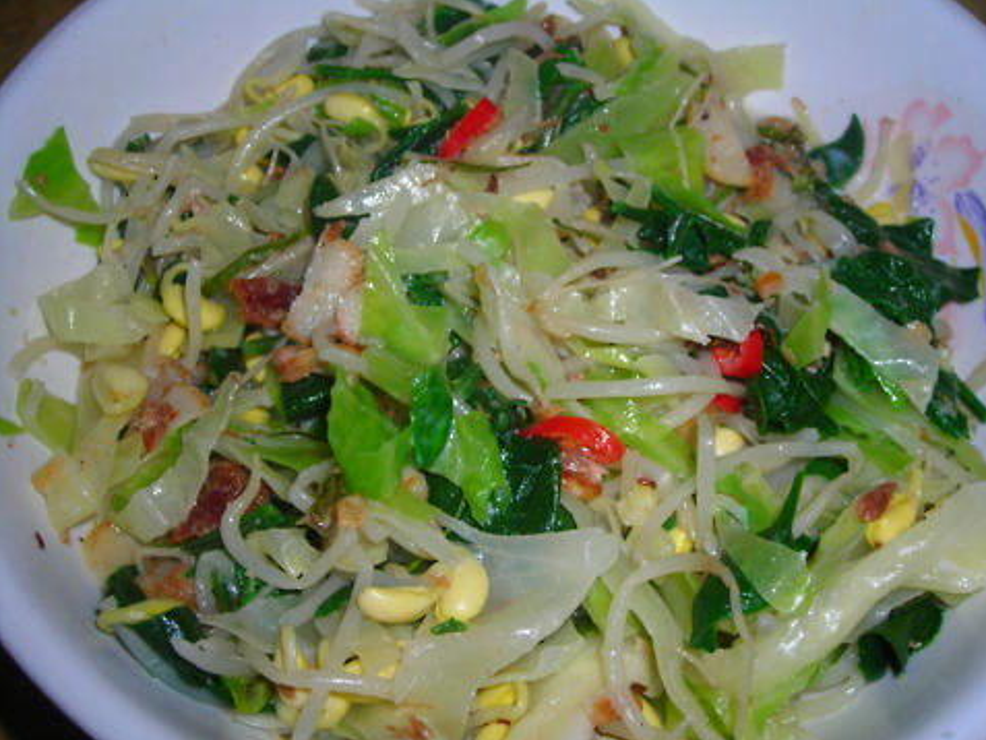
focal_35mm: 43
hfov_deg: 43.8
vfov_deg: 33.6
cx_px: 515
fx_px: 1225
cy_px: 369
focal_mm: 6.8
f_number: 6.6
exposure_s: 1/60.1
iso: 50
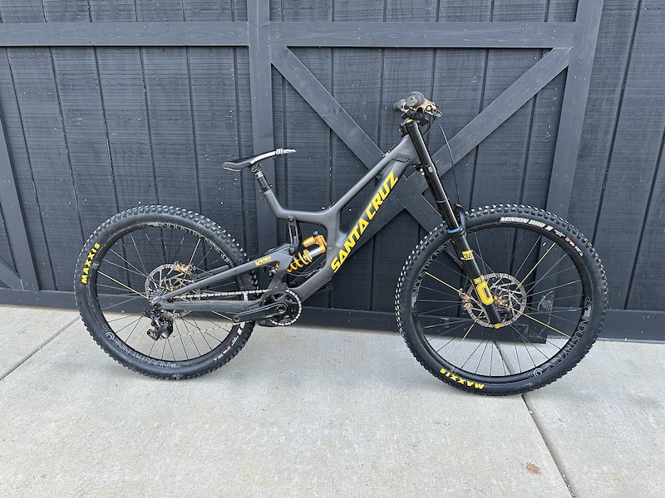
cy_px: 249
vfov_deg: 56.8
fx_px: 461
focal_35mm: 24
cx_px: 332
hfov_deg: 71.6
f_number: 1.78
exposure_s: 1/121
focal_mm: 6.86
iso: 200
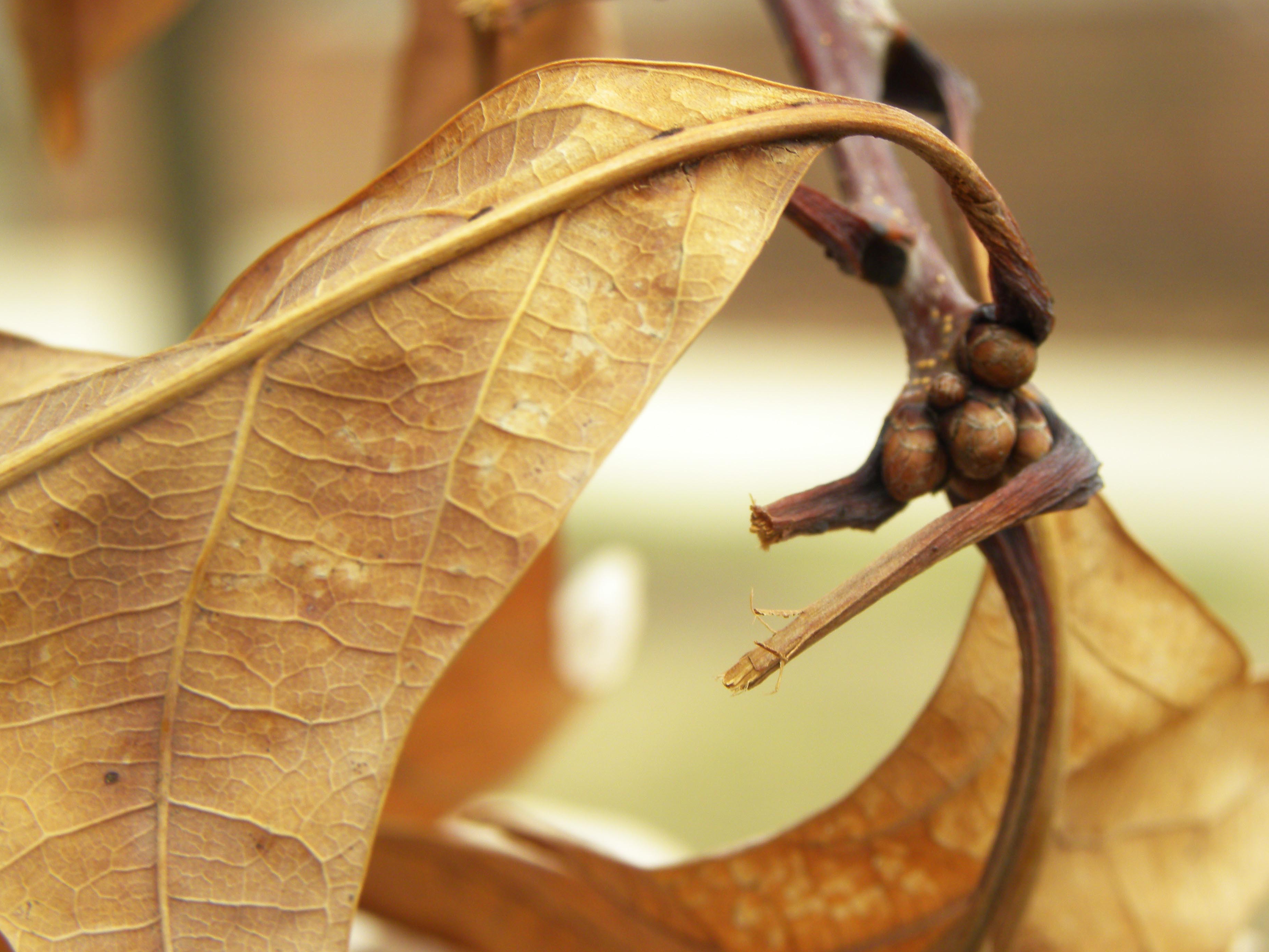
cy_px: 513
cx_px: 626
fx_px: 5132
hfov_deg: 14.1
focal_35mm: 140
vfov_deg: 10.6
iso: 64
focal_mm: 23
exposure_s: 1/117
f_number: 4.5
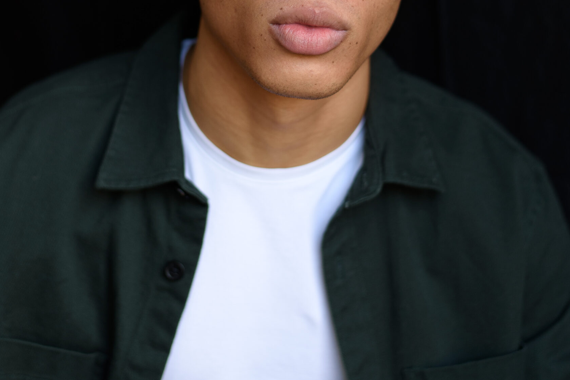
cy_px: 30
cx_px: 284
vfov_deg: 17.6
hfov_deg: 26.7
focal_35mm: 76
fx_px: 1203
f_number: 2
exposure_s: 1/320
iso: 250
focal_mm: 50
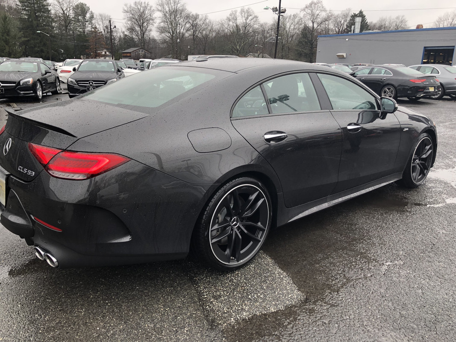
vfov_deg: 49.7
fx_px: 369
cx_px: 228
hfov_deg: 63.4
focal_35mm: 28
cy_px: 171
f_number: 1.8
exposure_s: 1/150
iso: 25
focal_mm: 4
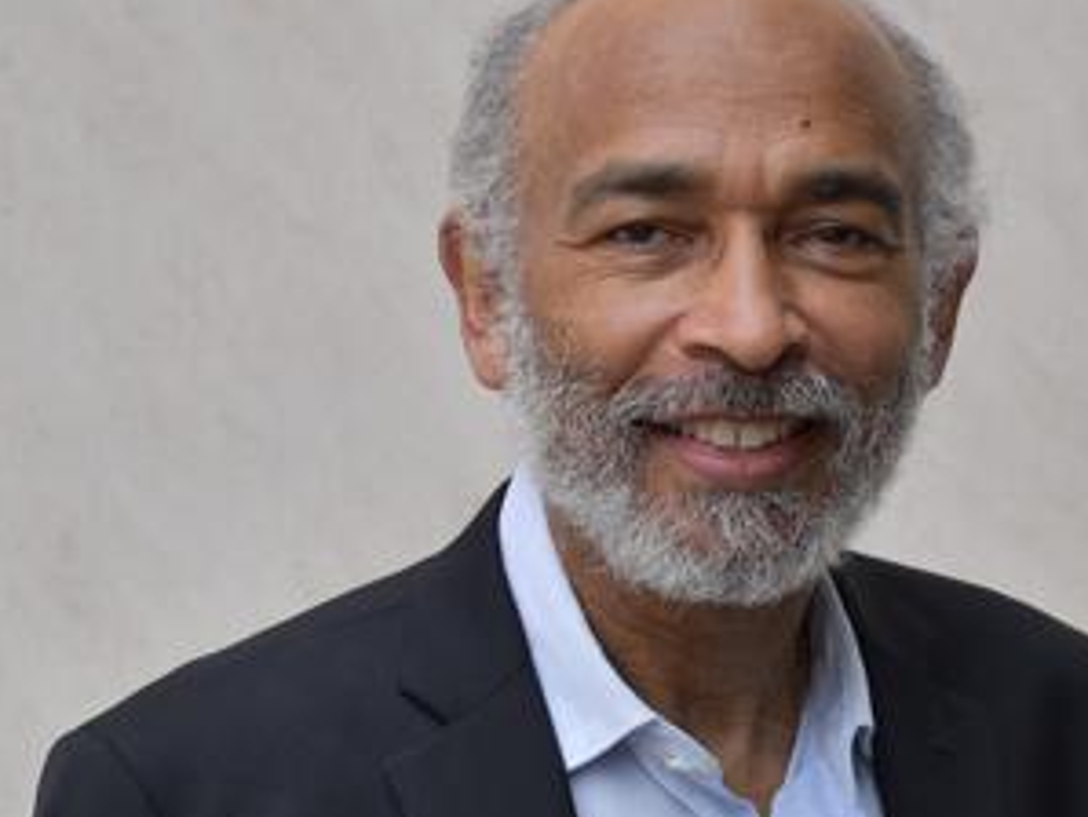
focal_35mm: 264
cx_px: 832
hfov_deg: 7.5
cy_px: 527
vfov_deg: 5.6
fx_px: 8304
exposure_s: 1/320
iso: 200
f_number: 4.8
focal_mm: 78
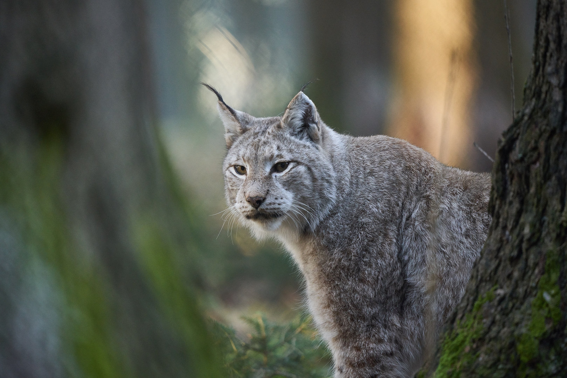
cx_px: 284
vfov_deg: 2.3
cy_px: 189
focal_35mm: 600
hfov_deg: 3.4
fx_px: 9451
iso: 2000
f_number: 6.3
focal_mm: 600
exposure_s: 1/125
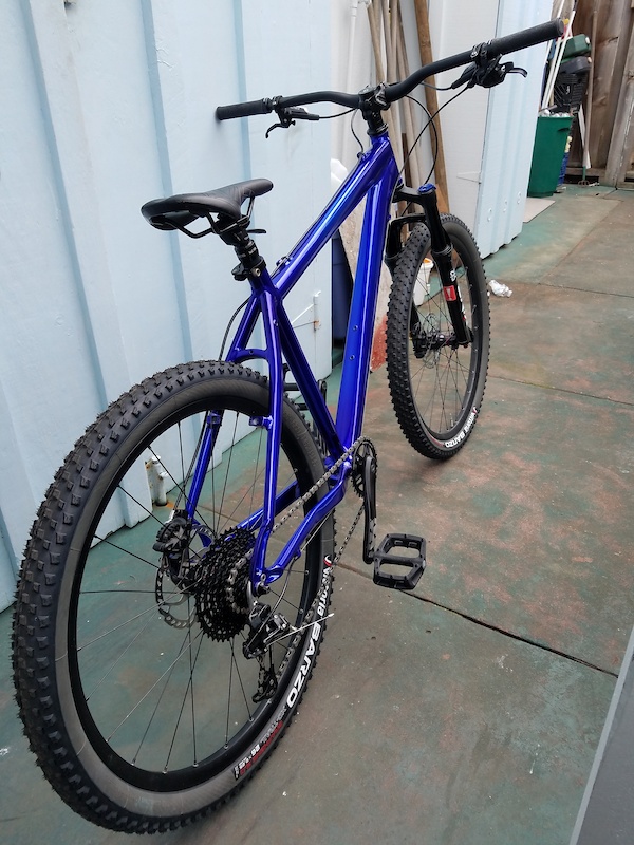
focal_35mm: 26
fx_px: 635
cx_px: 317
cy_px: 422
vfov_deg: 67.3
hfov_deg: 53.1
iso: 50
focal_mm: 4.2
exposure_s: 1/224
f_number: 1.7
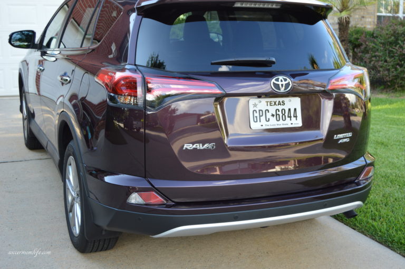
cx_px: 202
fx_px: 540
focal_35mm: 48
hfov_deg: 41.1
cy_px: 134
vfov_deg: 28.0
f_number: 5.6
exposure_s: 1/125
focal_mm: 32
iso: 320
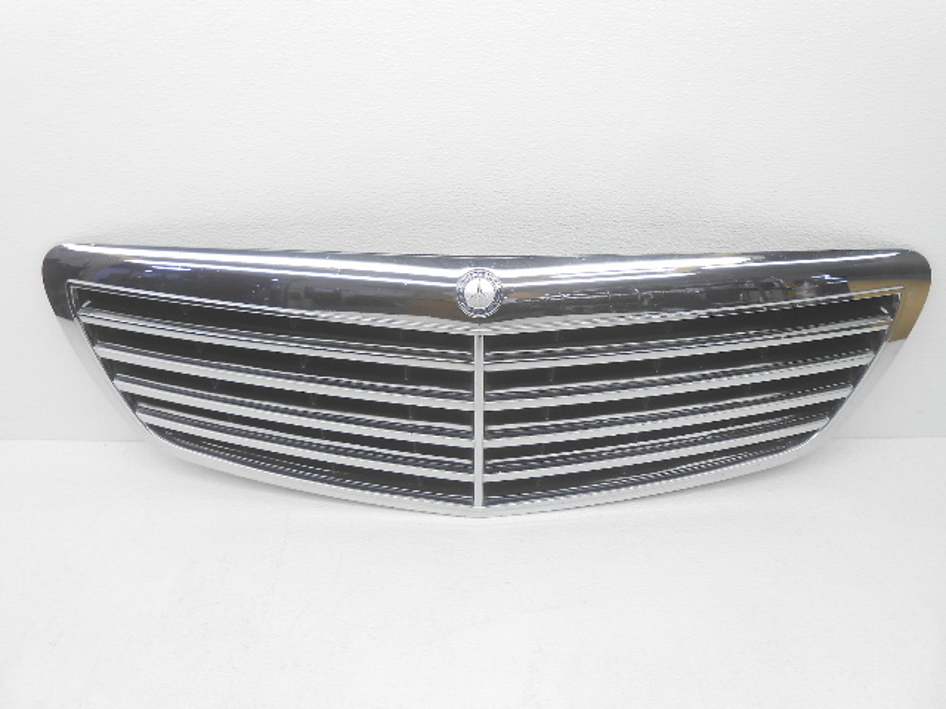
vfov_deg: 53.1
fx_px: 711
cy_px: 354
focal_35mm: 26
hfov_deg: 67.3
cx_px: 473
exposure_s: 1/30
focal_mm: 4.6
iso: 80
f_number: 3.5
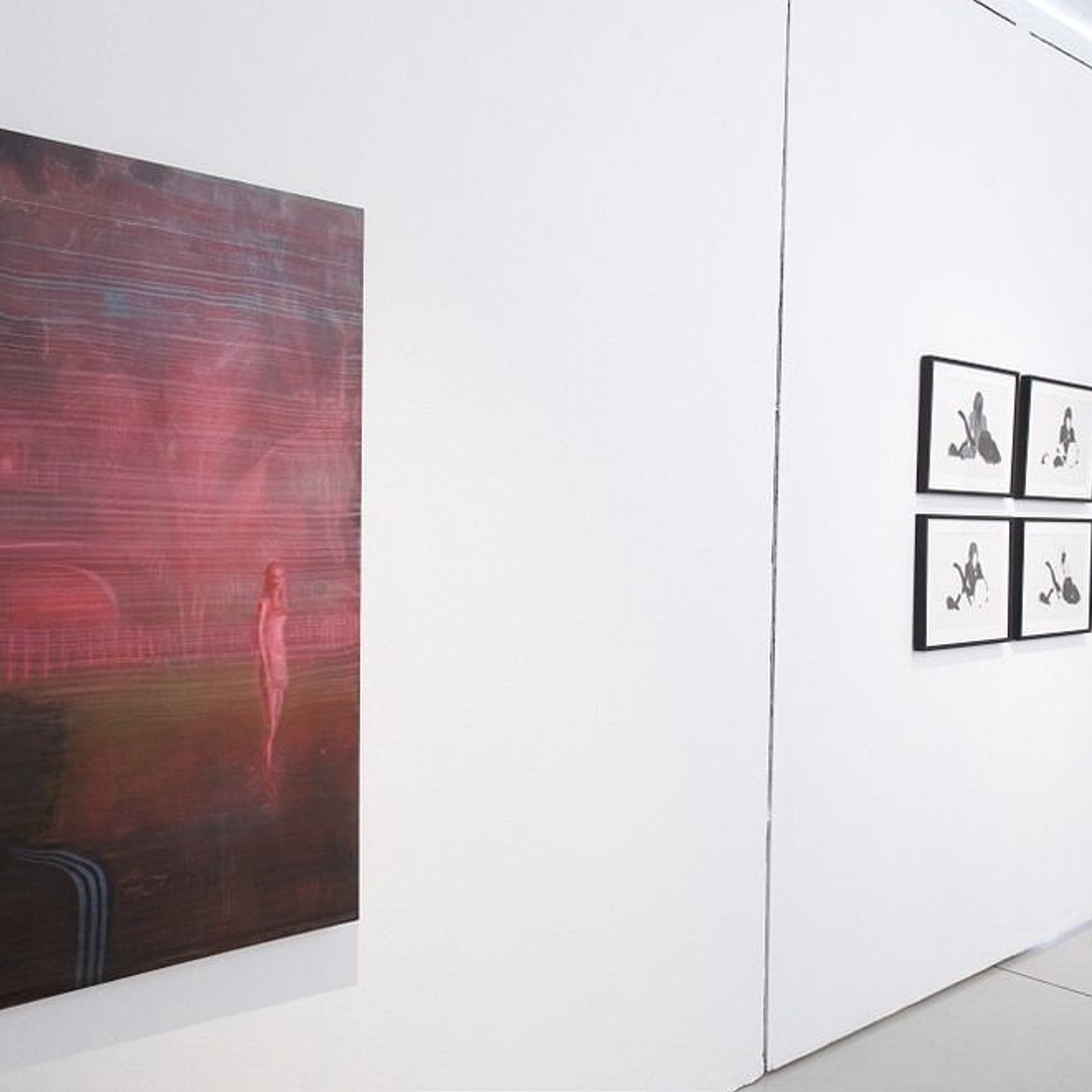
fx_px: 1106
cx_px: 511
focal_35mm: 31
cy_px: 542
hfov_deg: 52.5
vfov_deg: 52.5
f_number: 11
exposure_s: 1/4
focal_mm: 24
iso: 200
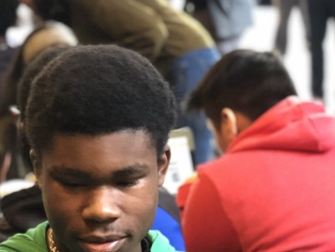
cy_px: 303
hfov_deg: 13.0
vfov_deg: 9.8
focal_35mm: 149
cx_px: -50
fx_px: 1442
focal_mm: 6
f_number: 2.4
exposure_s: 1/9
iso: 160
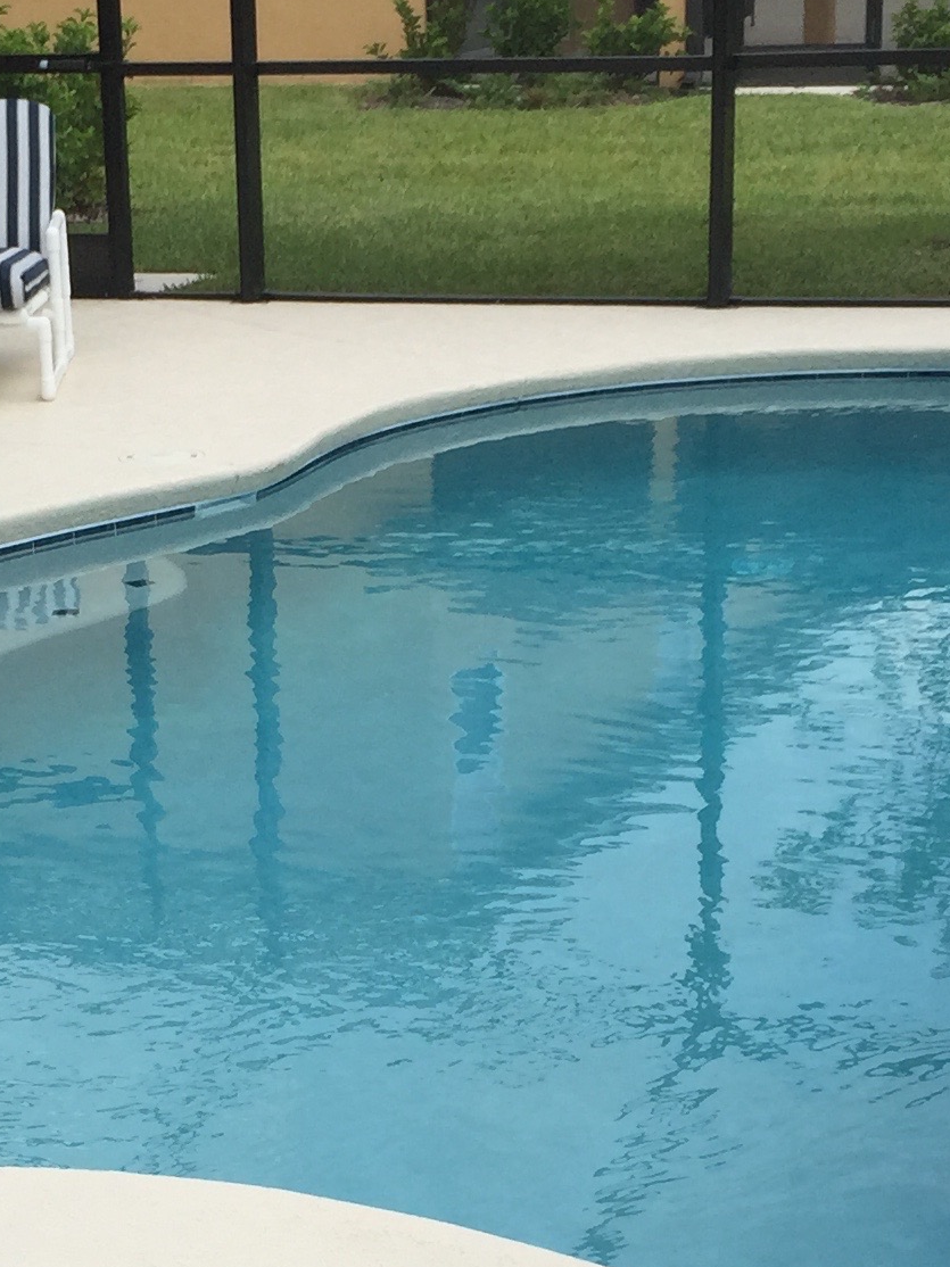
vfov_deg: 22.6
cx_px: 199
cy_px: 1047
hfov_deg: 17.2
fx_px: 3112
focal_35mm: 85
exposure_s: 1/1163
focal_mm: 4.15
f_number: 2.2
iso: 32
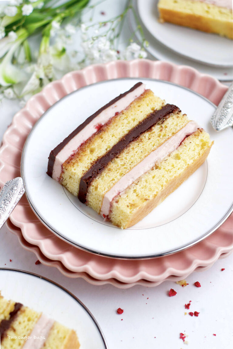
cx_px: 116
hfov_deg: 18.2
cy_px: 174
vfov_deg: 27.0
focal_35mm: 75
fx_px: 728
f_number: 2.8
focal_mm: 50
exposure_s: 1/160
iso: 100
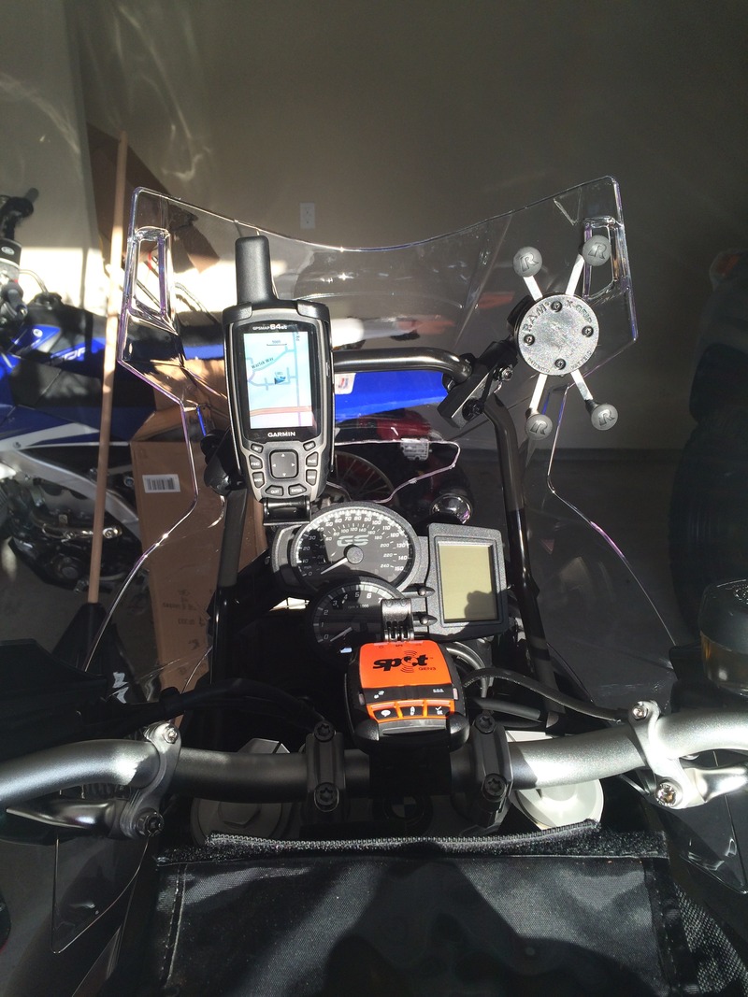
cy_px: 498
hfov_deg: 48.2
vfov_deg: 61.7
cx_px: 374
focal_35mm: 29
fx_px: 836
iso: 32
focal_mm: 4.15
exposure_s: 1/354
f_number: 2.2
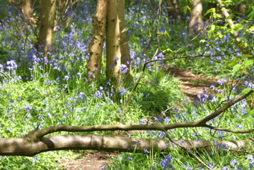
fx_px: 1265
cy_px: 109
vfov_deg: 7.7
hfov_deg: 11.5
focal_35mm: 179
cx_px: 119
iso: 100
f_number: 5.6
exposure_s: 1/125
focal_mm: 70
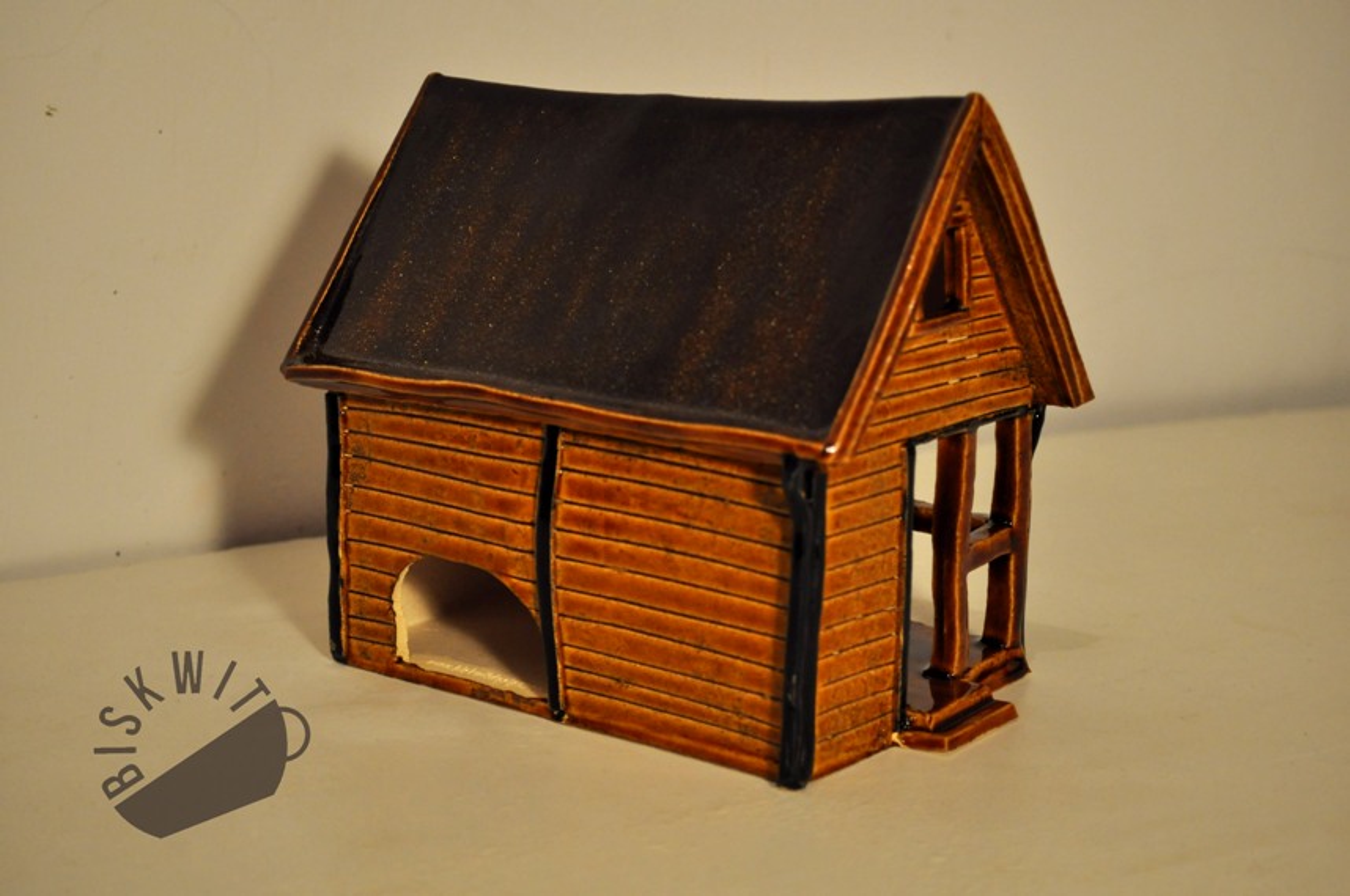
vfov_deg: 21.5
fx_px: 2360
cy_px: 448
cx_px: 675
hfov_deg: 31.9
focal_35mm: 63
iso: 800
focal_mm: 42
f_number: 5.3
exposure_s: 1/40
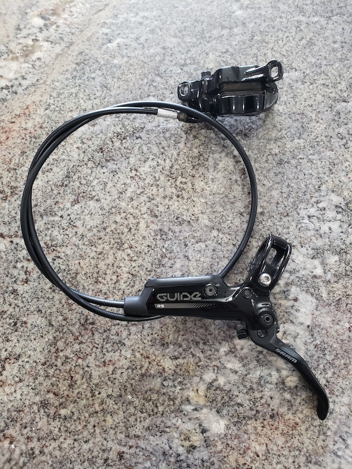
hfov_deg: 53.1
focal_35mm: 26
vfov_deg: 67.3
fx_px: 353
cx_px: 176
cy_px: 234
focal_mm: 4.3
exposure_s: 1/20
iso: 250
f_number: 2.4
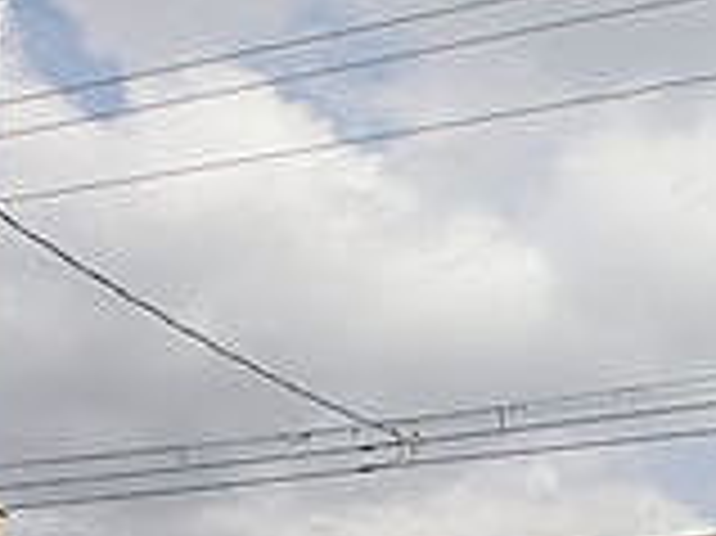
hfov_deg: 17.8
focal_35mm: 110
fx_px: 2274
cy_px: 518
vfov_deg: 13.3
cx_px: 552
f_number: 7.6
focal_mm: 8
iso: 100
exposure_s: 1/254
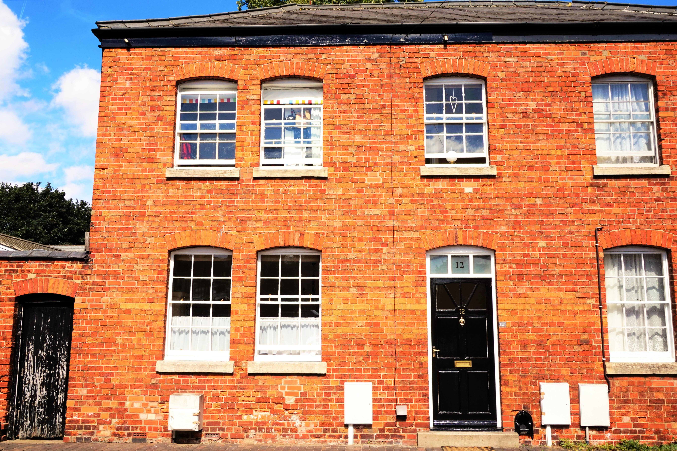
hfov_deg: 59.5
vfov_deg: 41.7
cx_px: 338
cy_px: 226
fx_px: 592
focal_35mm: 32
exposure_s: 1/125
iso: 100
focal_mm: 21
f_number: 14
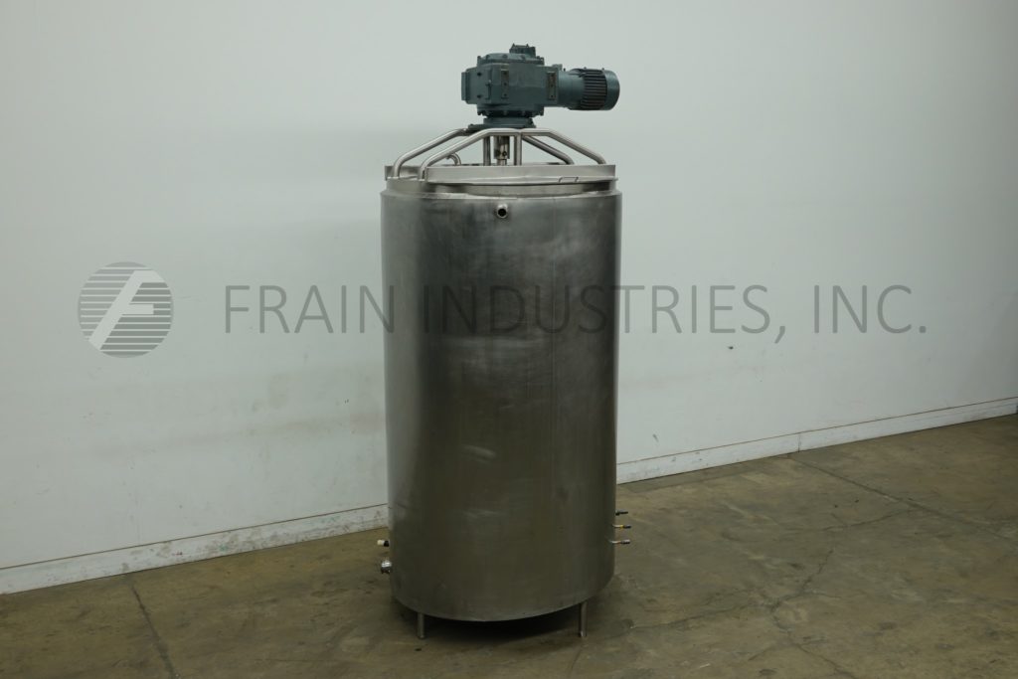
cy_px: 340
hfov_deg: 50.7
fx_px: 1075
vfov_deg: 35.1
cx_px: 509
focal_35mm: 38
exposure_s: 1/60
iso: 125
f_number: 3.5
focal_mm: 14.12
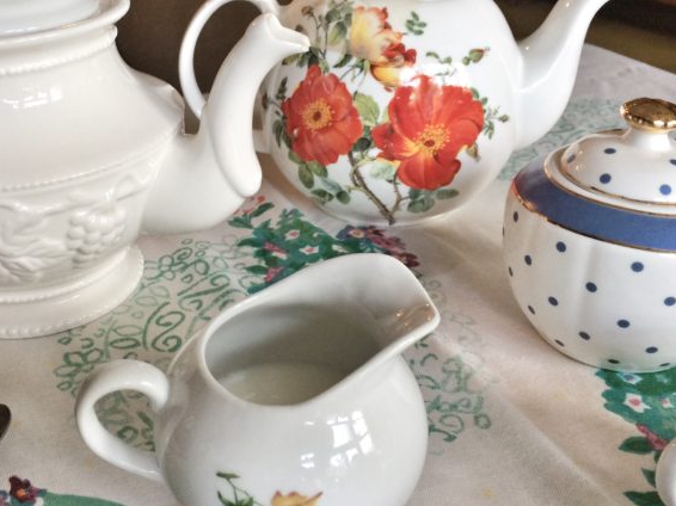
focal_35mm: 41
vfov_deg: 35.0
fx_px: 800
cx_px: 252
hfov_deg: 45.4
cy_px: 205
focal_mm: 4.15
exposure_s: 1/40
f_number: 2.2
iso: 40
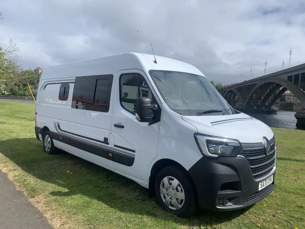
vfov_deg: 53.1
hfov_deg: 67.3
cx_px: 152
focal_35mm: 26
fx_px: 229
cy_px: 114
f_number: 1.8
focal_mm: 4.25
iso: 25
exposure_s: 1/3521
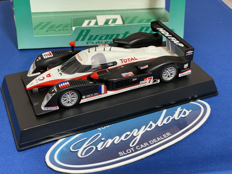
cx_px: 116
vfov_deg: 28.0
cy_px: 87
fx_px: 349
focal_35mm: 52
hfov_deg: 36.8
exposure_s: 1/60
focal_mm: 6
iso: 160
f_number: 2
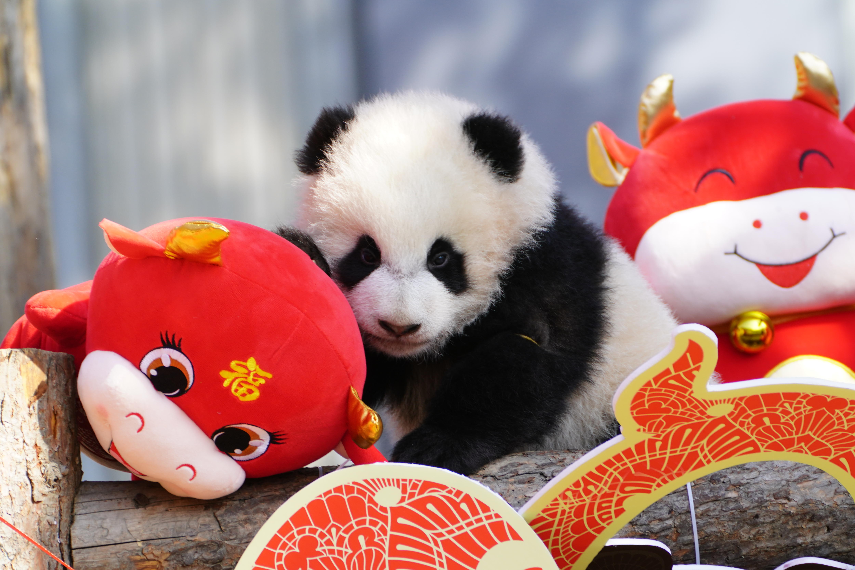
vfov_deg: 2.7
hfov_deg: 4.1
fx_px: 12016
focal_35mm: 506
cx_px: 428
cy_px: 285
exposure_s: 1/250
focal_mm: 506
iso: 800
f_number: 11
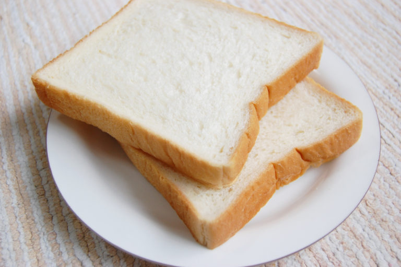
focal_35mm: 42
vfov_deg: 31.9
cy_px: 134
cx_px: 200
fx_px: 468
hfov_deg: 46.4
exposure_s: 1/80
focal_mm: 28
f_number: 4.5
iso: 400
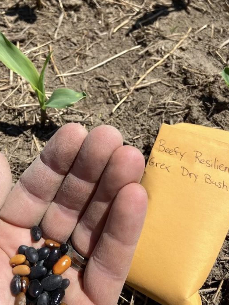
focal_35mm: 40
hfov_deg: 35.9
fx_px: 353
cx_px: 121
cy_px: 140
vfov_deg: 46.8
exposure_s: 1/3040
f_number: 1.8
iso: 32
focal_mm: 4.25
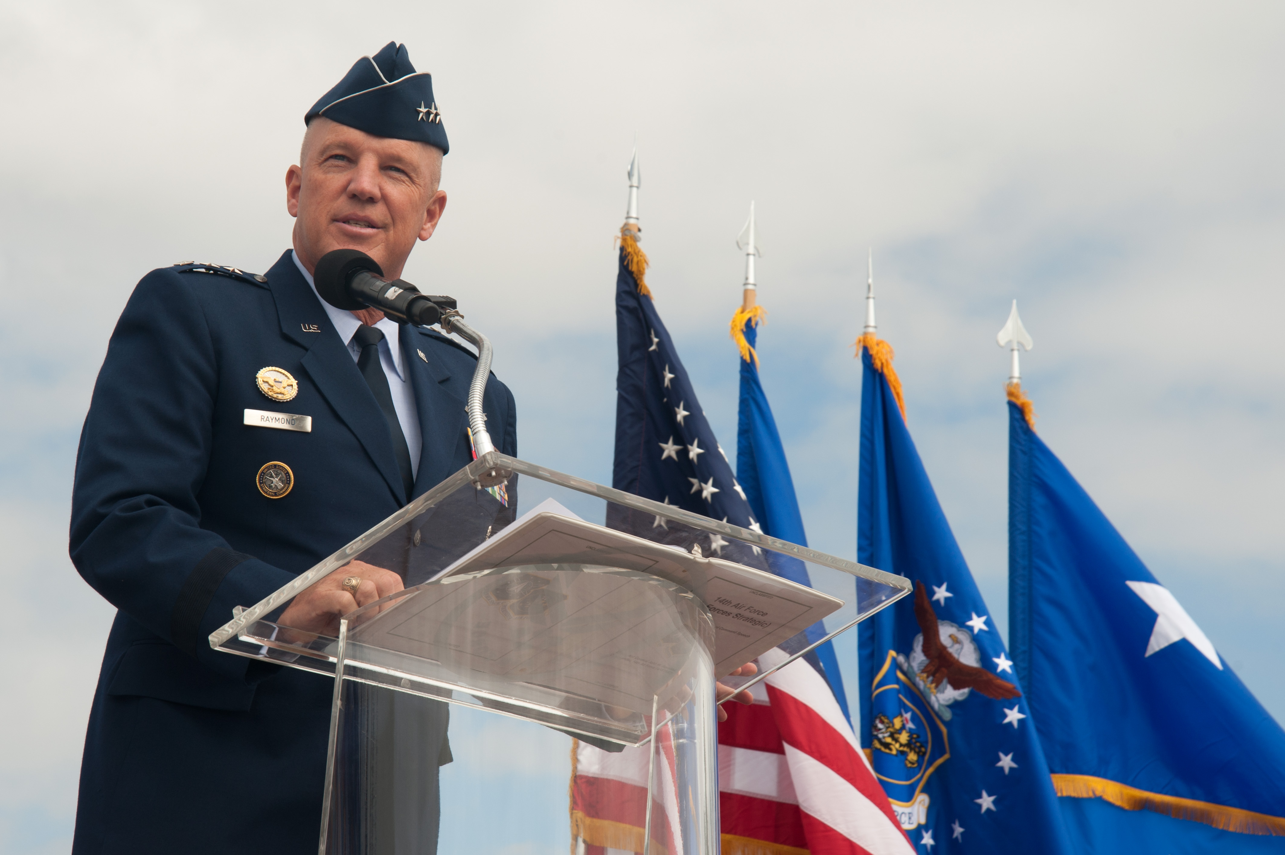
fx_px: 3032
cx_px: 642
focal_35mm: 85
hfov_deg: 23.9
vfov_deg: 16.1
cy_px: 428
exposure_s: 1/250
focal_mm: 85
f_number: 11
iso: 200
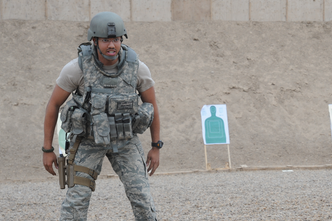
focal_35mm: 123
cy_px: 129
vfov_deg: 11.1
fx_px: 1134
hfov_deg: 16.5
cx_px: 265
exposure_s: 1/250
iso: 800
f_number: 8
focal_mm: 75
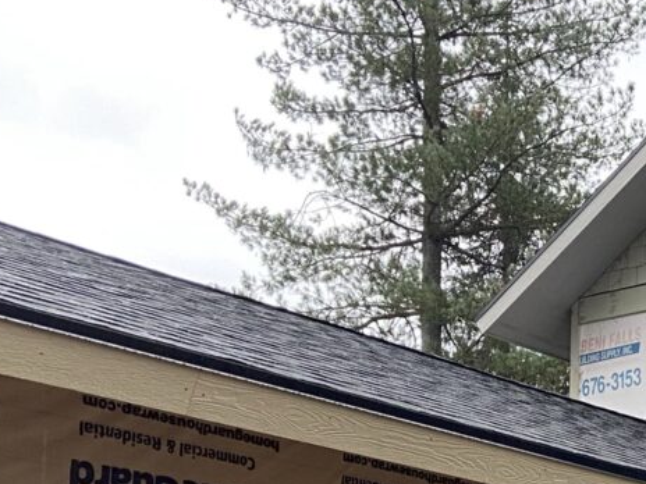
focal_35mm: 86
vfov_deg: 16.4
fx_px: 1605
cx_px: 781
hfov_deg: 21.1
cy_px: 602
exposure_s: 1/90
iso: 125
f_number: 1.8
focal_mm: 4.25
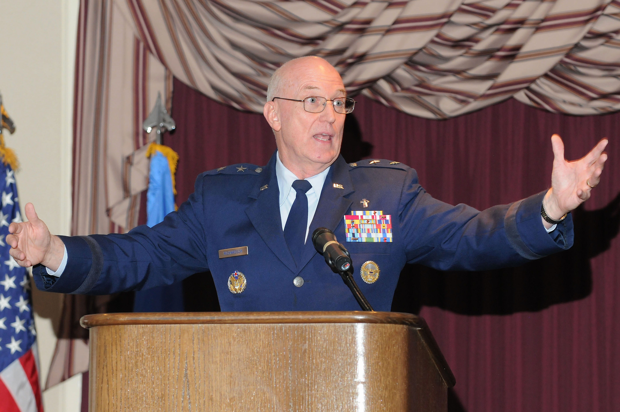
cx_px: 310
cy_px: 206
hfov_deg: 10.6
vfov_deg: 7.0
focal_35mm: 195
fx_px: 3354
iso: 800
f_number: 4.5
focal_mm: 130
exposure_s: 1/125
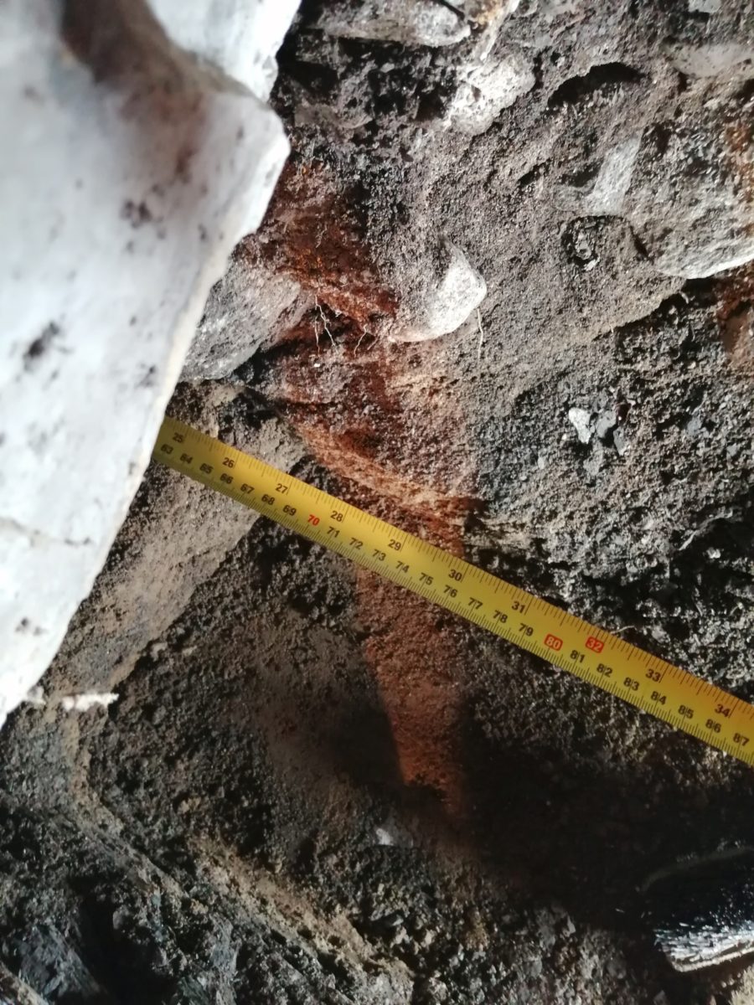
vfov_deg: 67.3
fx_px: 755
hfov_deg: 53.1
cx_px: 377
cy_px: 502
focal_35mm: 26
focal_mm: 3.64
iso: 320
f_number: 1.8
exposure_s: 1/25
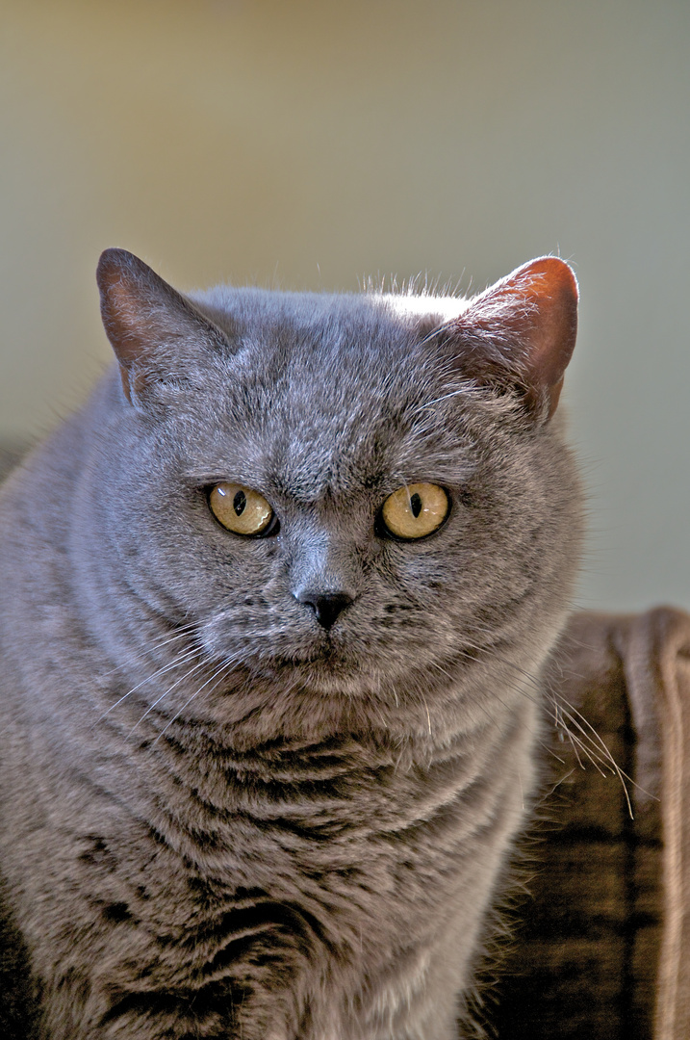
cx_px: 345
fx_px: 7352
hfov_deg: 5.4
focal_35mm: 255
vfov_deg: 8.1
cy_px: 520
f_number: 5.6
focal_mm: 170
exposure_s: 1/30
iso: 250
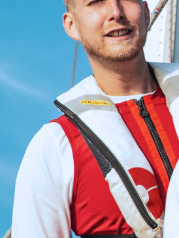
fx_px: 1523
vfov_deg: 8.9
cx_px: 205
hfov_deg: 6.7
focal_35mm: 221
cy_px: 219
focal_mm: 70
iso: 100
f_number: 6.3
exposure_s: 1/1000
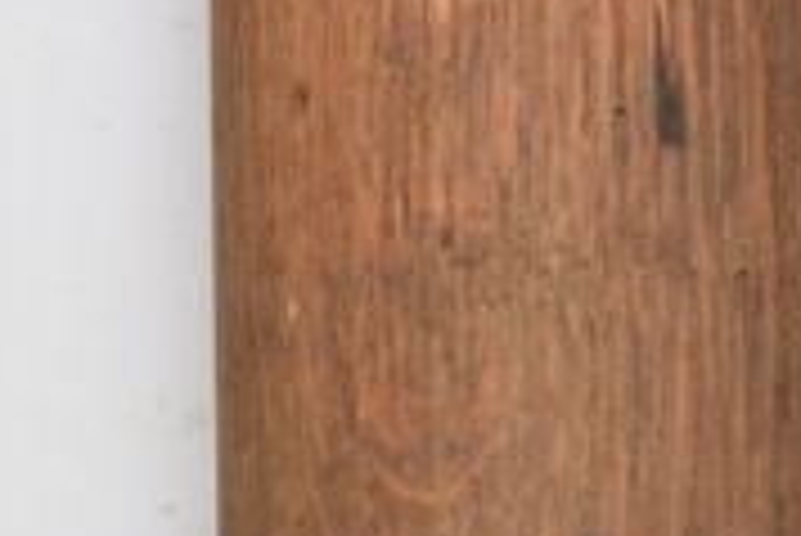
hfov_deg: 8.2
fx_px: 5429
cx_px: -508
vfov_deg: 5.5
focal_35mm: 244
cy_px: -565
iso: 800
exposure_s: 1/100
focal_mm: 29
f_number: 5.6
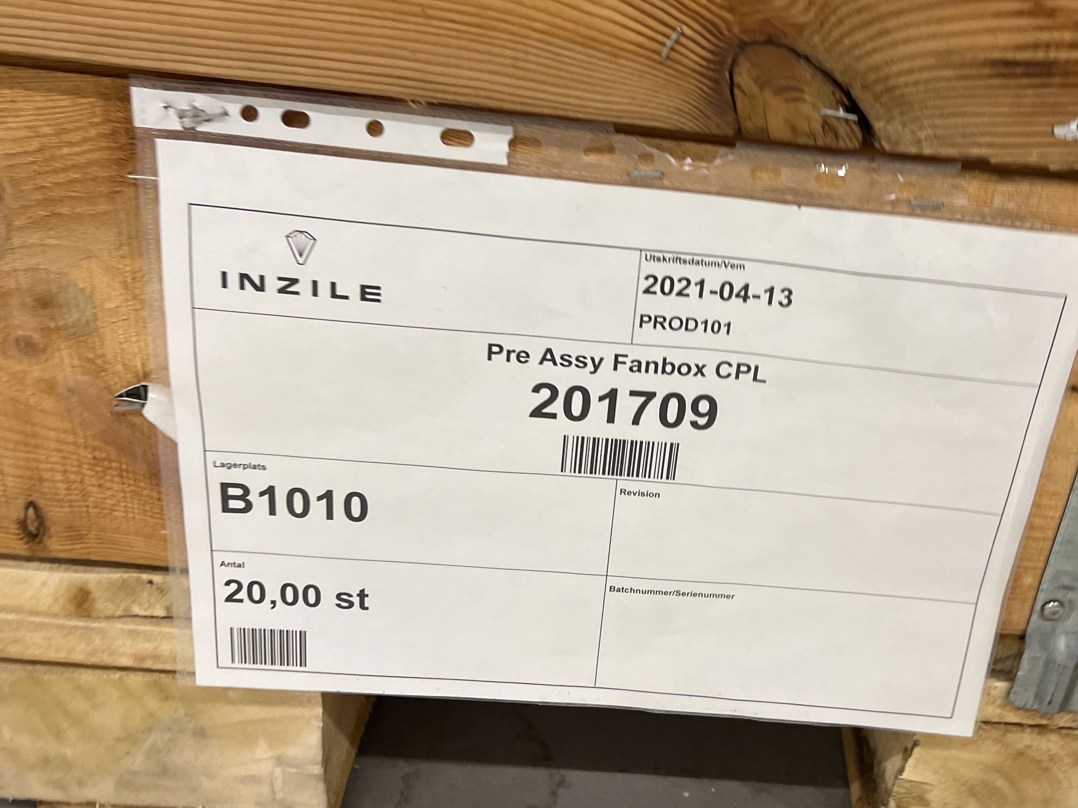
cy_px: 324
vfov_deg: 37.6
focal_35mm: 38
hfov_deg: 48.3
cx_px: 704
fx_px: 1183
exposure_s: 1/50
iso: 160
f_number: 1.5
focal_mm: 5.7
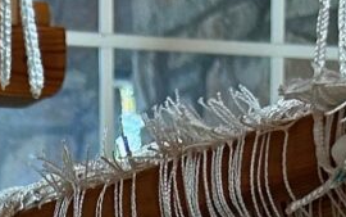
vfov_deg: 5.5
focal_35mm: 209
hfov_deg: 9.7
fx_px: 1972
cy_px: 859
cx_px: -204
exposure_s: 1/156
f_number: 1.5
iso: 64
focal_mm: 5.7
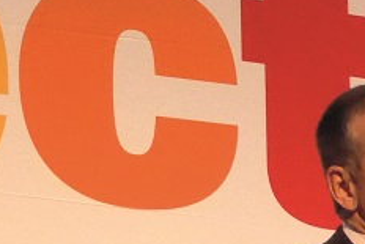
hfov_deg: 3.8
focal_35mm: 537
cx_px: 595
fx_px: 5448
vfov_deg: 2.6
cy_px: 375
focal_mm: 24.2
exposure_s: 1/100
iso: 1600
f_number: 5.3
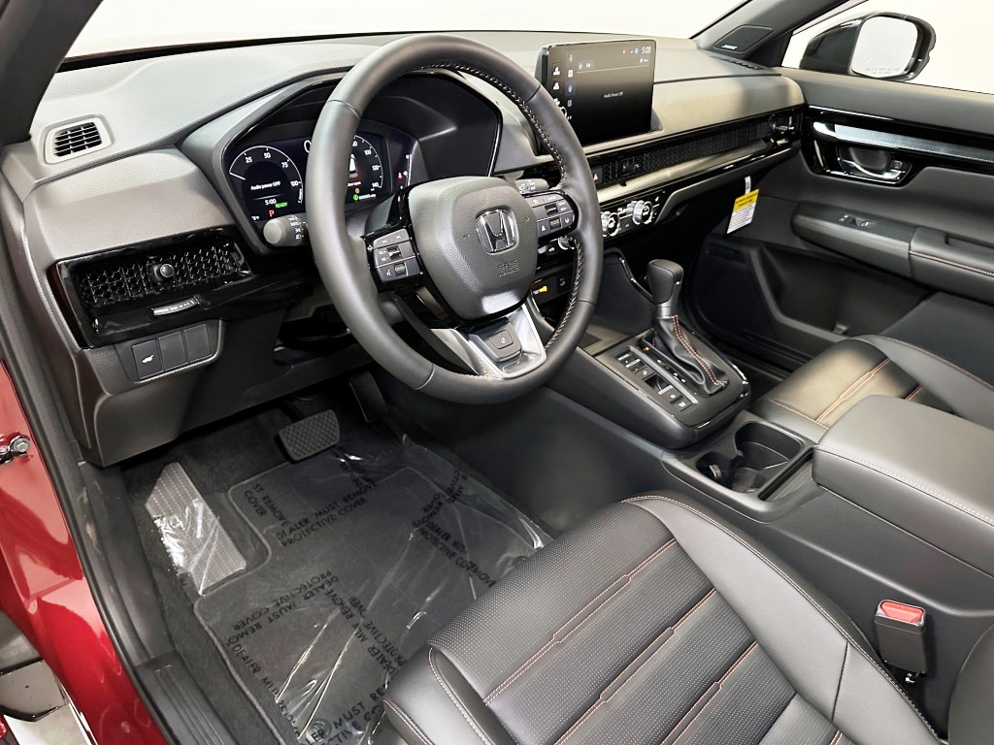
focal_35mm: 24
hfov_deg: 71.6
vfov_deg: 56.8
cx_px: 497
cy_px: 372
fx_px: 689
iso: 1000
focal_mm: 6.86
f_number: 1.78
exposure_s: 1/30
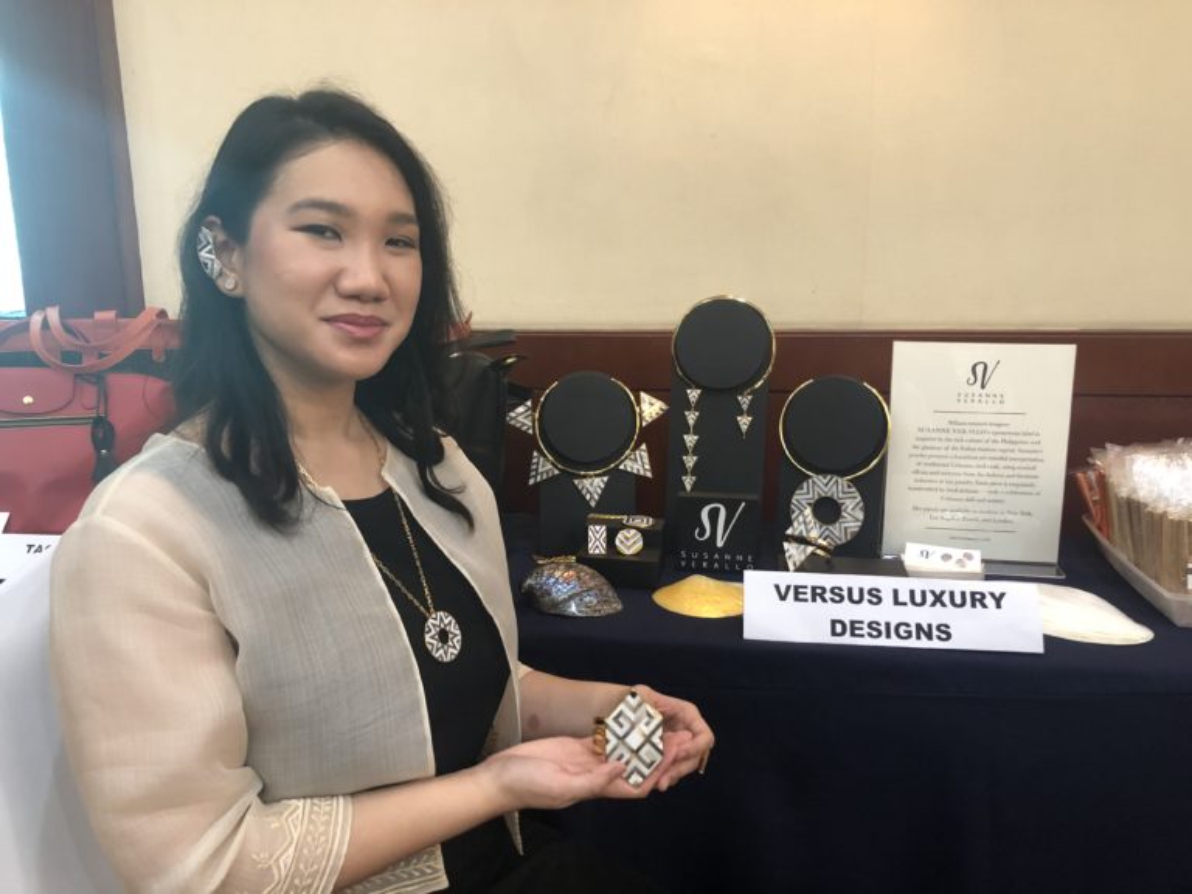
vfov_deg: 49.7
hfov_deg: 63.4
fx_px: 964
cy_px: 447
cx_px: 596
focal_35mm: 28
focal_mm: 4
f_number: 1.8
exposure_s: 1/12
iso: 100
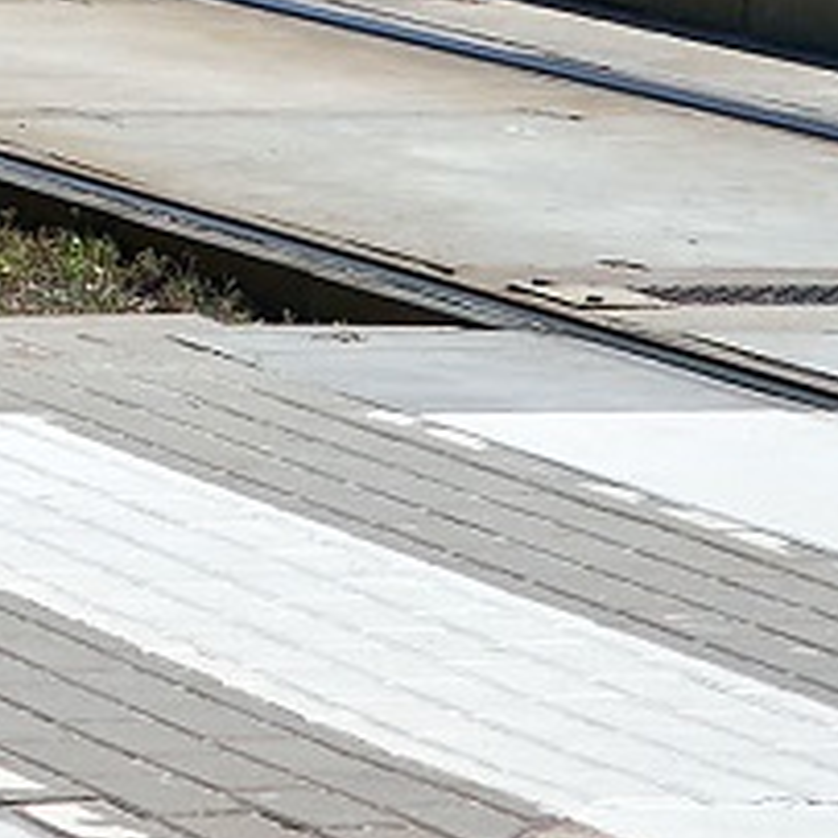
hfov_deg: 5.1
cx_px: -2295
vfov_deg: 5.4
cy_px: -1053
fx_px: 8600
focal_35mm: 314
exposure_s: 1/1250
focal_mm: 39
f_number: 4
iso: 100
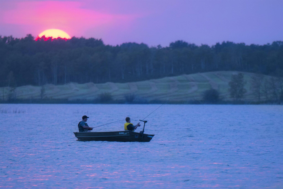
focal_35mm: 525
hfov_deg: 3.9
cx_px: 142
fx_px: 4126
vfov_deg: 2.6
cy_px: 94
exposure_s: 1/160
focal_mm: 350
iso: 1000
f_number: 5.6
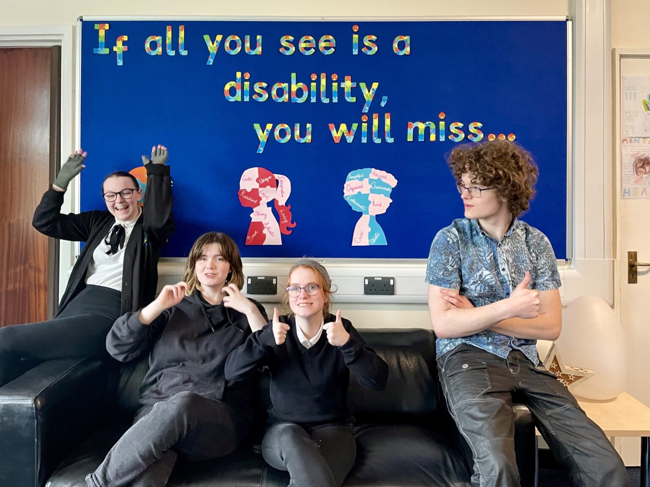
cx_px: 325
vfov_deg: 53.0
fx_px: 488
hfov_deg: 67.3
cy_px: 244
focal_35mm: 26
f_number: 1.6
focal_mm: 4.2
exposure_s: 1/60
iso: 320
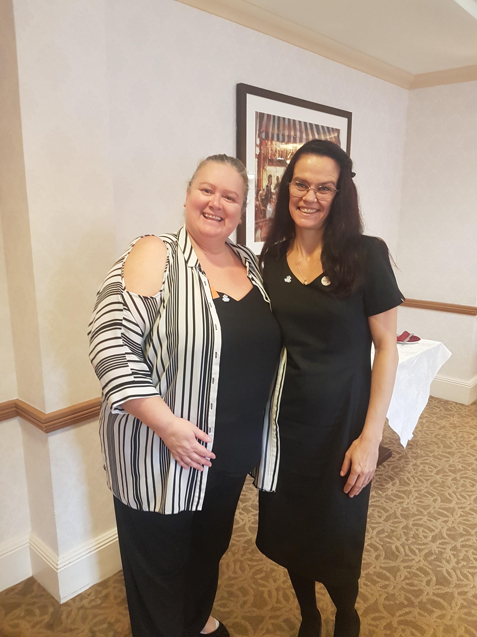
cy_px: 318
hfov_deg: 53.1
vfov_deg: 67.3
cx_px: 238
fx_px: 478
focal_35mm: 26
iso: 200
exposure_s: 1/25
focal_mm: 4.2
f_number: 1.7
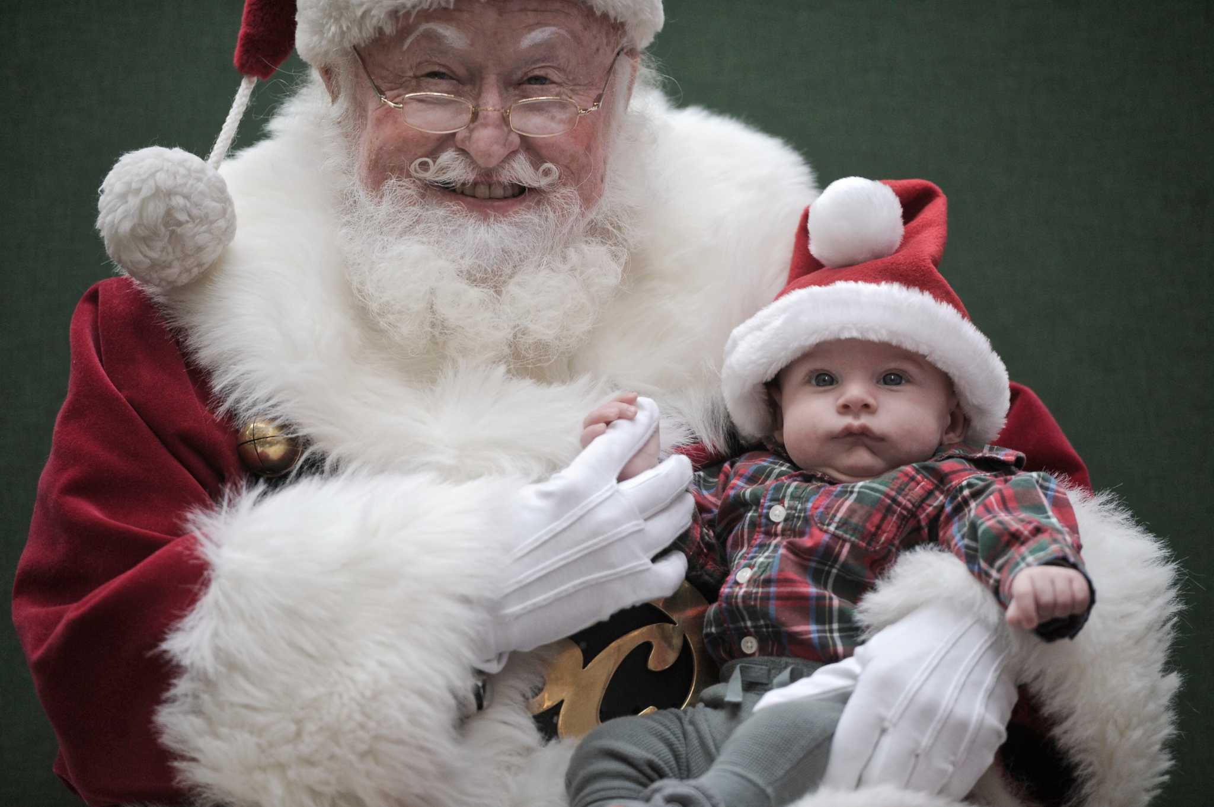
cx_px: 607
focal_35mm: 195
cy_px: 404
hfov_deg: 10.6
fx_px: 6570
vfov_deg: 7.0
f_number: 2.8
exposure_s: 1/1000
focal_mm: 195
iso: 1600
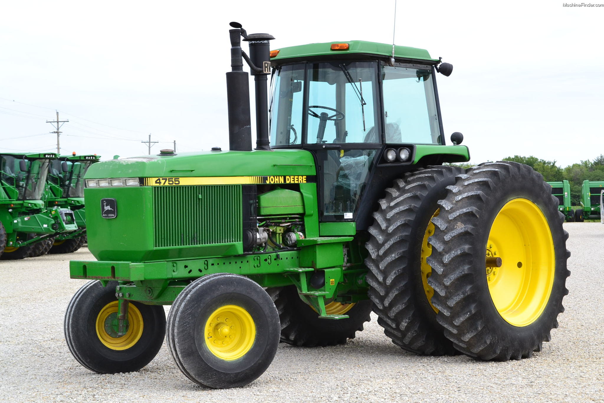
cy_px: 202
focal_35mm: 82
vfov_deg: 16.6
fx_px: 1384
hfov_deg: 24.6
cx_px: 302
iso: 400
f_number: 10
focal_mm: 55
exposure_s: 1/200
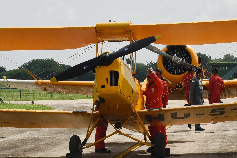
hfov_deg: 30.5
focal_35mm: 66
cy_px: 79
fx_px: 435
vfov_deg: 20.6
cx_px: 118
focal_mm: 66
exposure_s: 1/640
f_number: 14
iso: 400
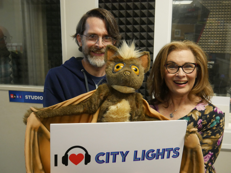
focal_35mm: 36
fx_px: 240
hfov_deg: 51.3
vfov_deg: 39.7
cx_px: 116
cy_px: 86
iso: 2000
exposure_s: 1/60
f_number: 4
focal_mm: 18
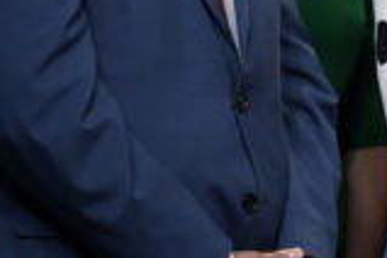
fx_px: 5665
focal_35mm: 527
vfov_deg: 2.6
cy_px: 239
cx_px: 1013
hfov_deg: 3.8
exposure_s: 1/320
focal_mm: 70
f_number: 2.8
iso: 1600
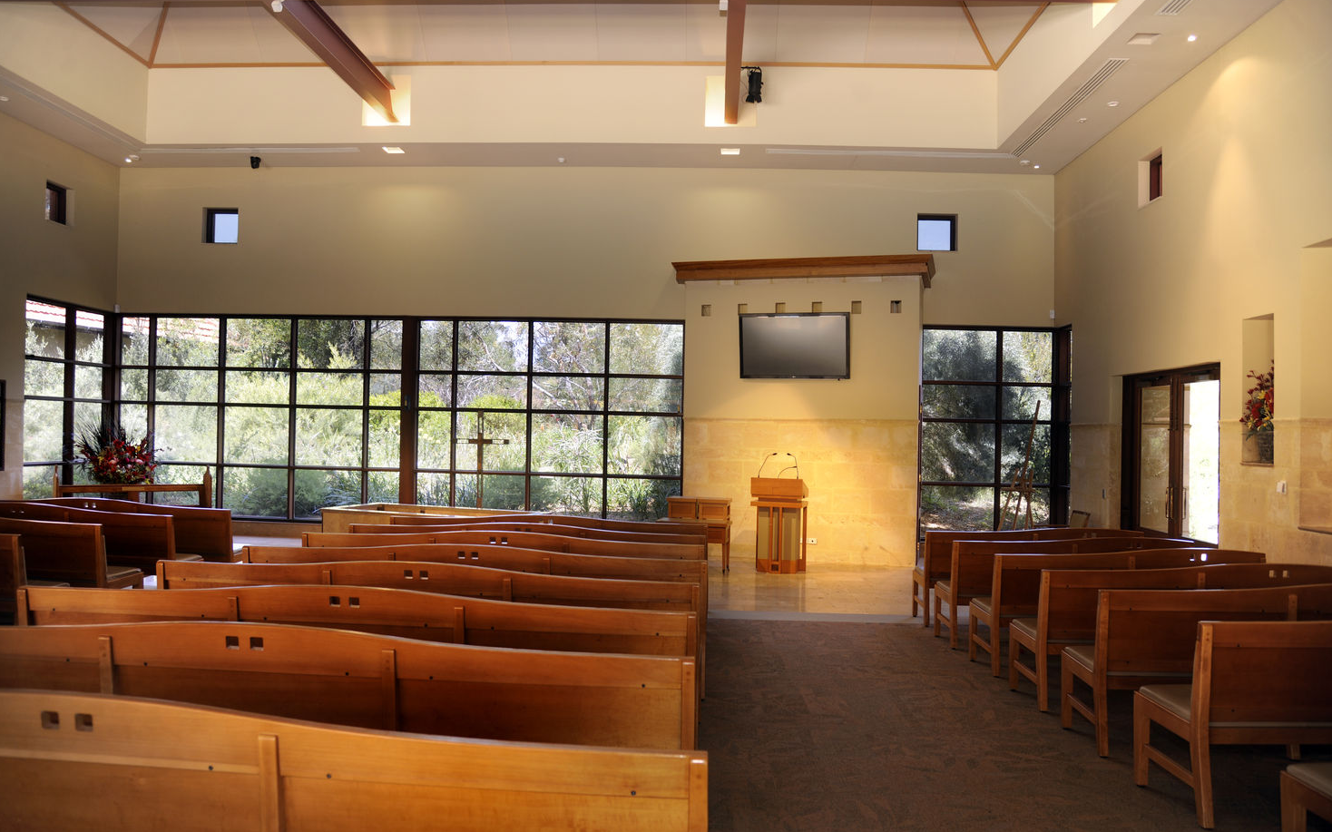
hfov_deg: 72.6
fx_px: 907
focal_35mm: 25
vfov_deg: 49.3
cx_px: 656
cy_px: 426
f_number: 4
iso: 250
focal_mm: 24
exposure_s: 1/15
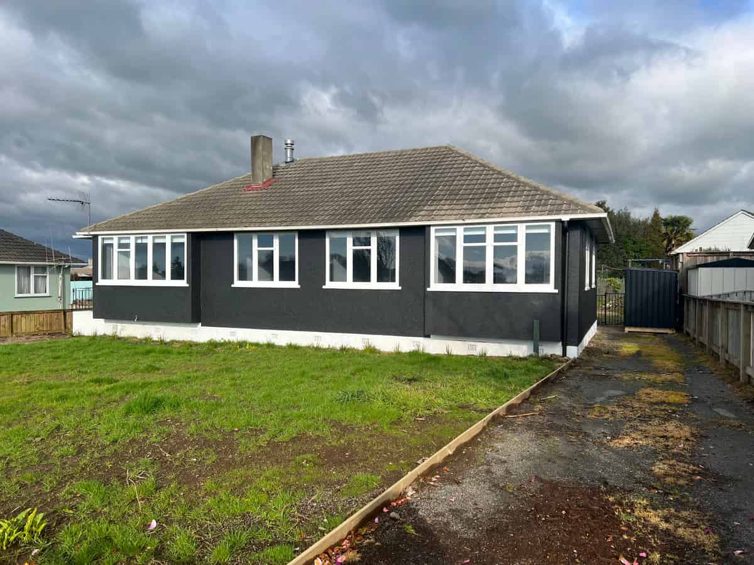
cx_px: 377
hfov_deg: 67.3
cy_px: 282
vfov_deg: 53.1
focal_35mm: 26
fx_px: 566
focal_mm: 5.7
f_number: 1.5
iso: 50
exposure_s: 1/2513
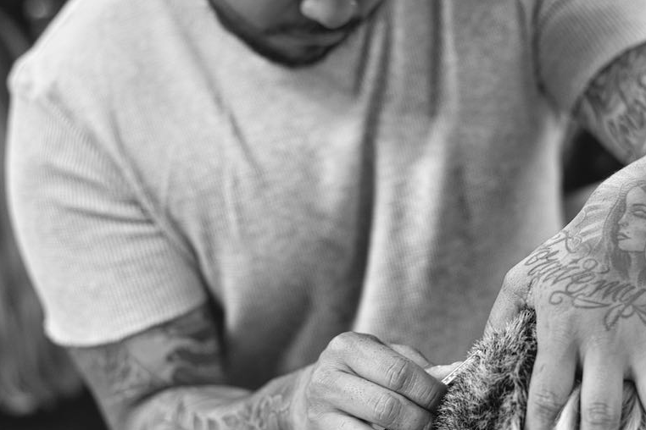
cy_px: 246
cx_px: 412
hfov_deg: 24.1
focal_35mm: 84
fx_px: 1507
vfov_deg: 16.3
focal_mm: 50
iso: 1250
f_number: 2.8
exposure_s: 1/100
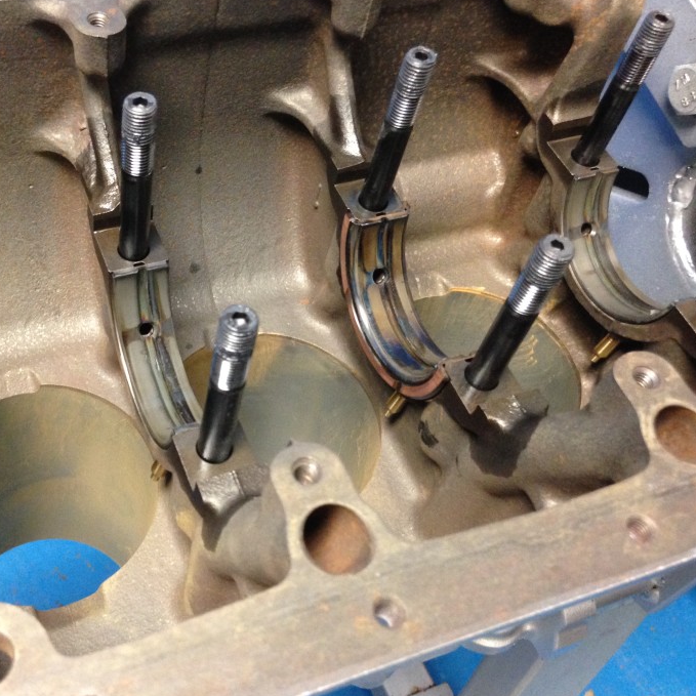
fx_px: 1001
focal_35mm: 44
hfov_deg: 37.9
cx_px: 227
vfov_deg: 38.3
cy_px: 337
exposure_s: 1/17
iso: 400
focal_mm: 4.12
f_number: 2.4
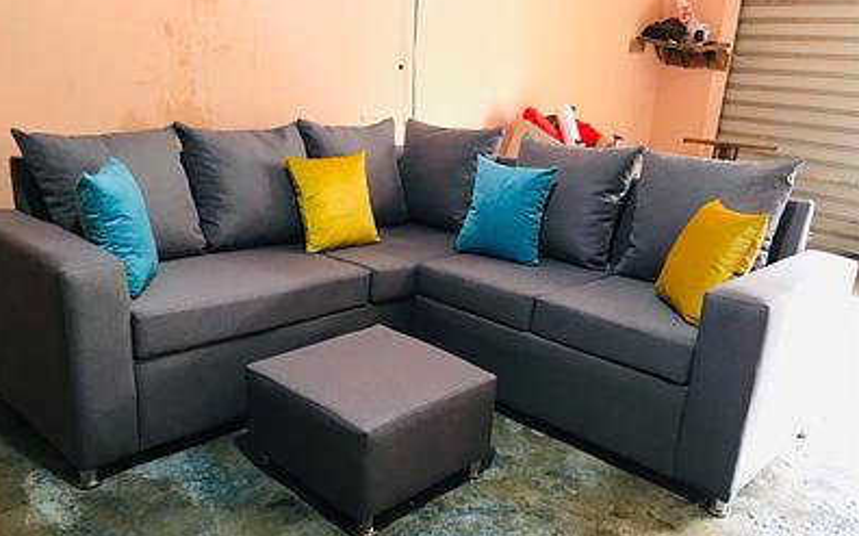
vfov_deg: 41.7
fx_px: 702
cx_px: 427
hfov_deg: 62.9
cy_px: 308
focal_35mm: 30
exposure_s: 1/15
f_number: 1.8
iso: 64
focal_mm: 3.99
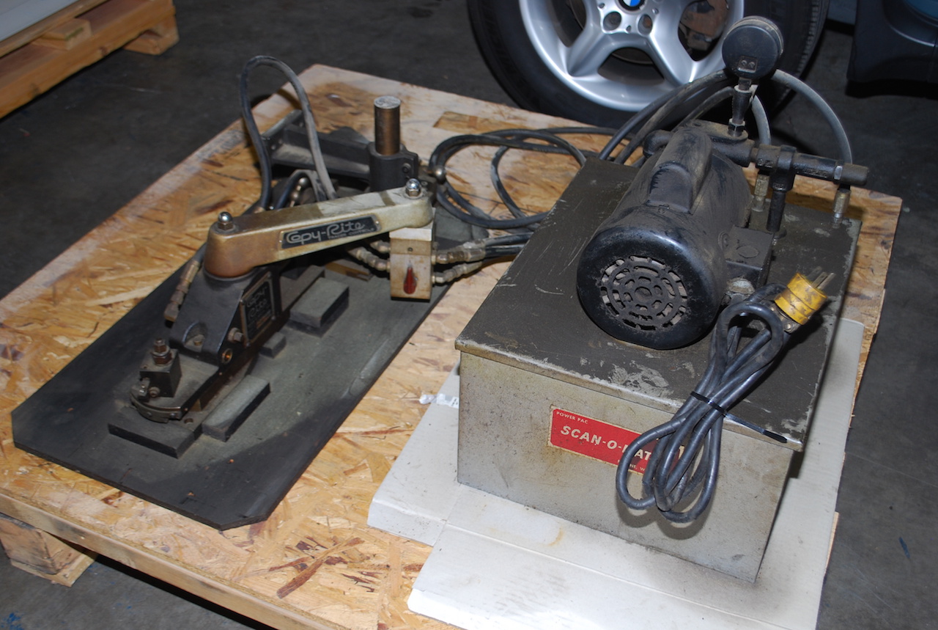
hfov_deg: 49.5
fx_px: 1018
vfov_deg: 34.4
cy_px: 315
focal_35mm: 39
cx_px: 469
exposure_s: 1/60
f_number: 4.5
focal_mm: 26
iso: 200
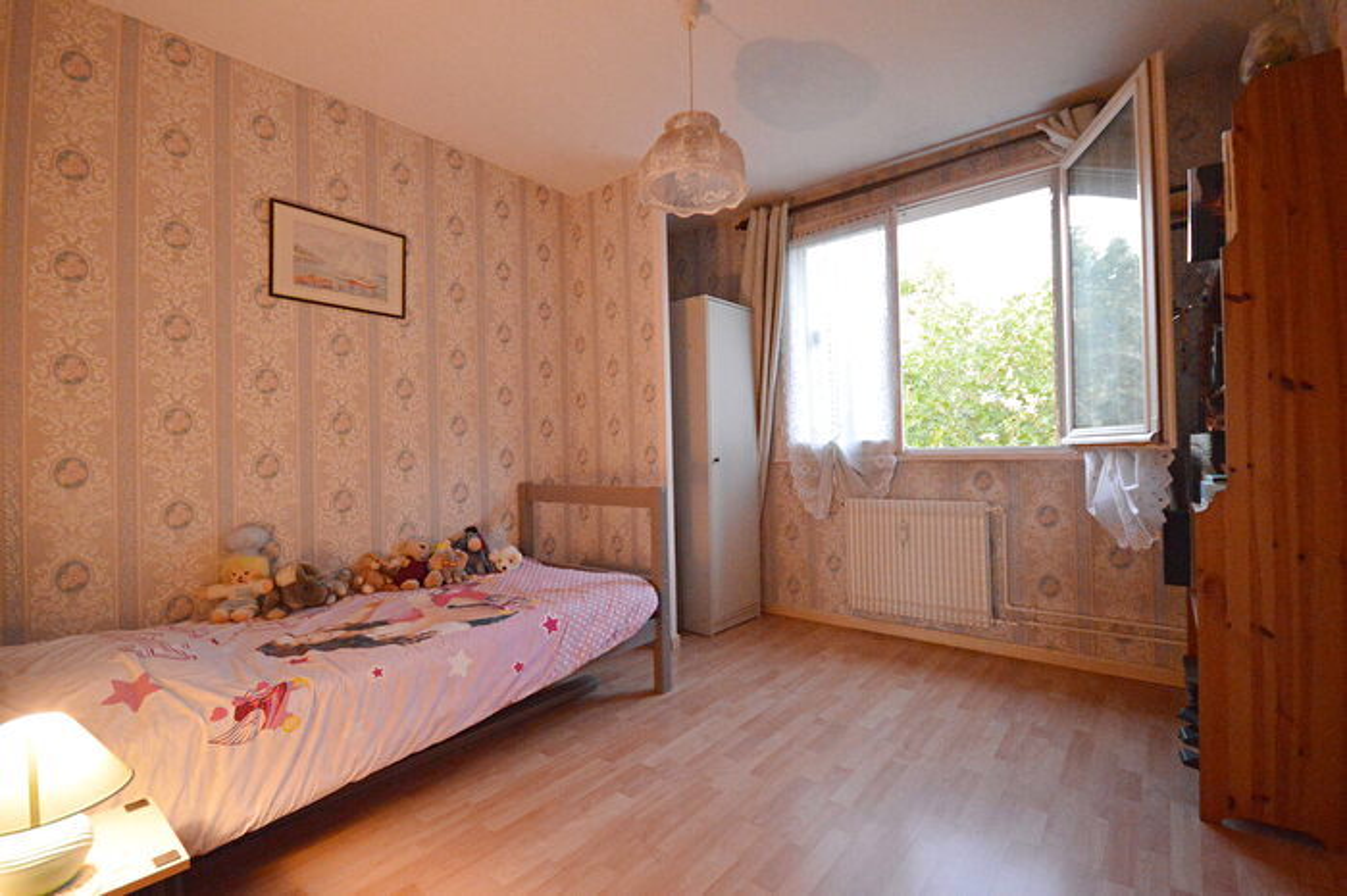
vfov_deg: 77.3
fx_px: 561
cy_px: 448
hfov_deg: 100.4
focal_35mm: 15
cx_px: 674
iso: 3200
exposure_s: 1/60
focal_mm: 10
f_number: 4
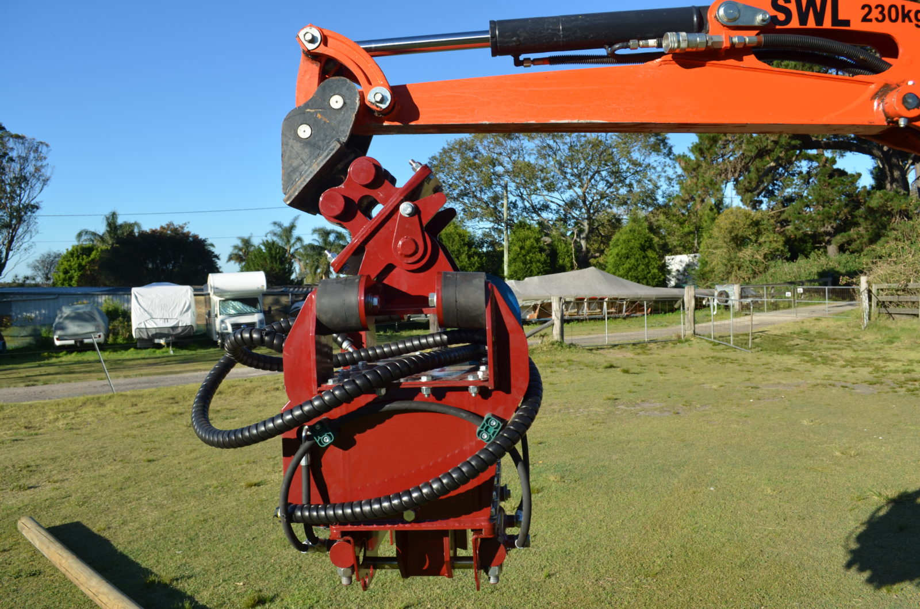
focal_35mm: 27
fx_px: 689
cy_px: 304
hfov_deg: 67.5
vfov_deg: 47.7
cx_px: 460
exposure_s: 1/250
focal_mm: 18
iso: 100
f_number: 8
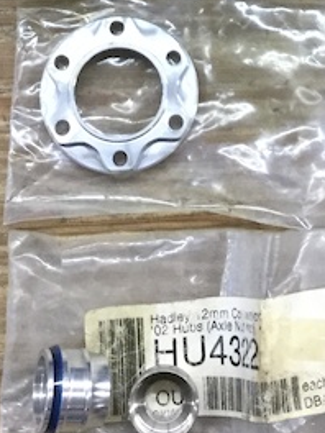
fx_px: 1177
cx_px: 227
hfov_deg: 15.7
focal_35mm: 94
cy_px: -77
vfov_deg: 19.7
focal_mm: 3.3
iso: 125
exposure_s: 1/30
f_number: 2.4
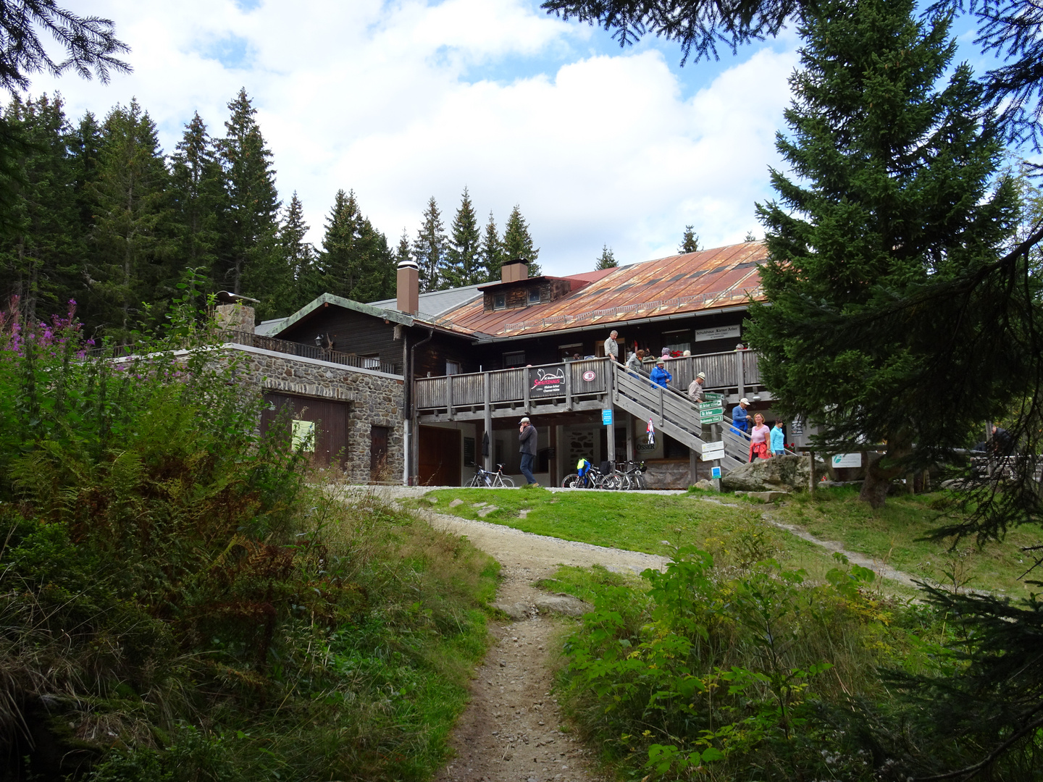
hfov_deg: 60.0
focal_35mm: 30
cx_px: 522
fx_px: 904
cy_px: 391
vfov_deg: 46.8
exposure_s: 1/250
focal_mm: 5.09
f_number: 4
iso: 80
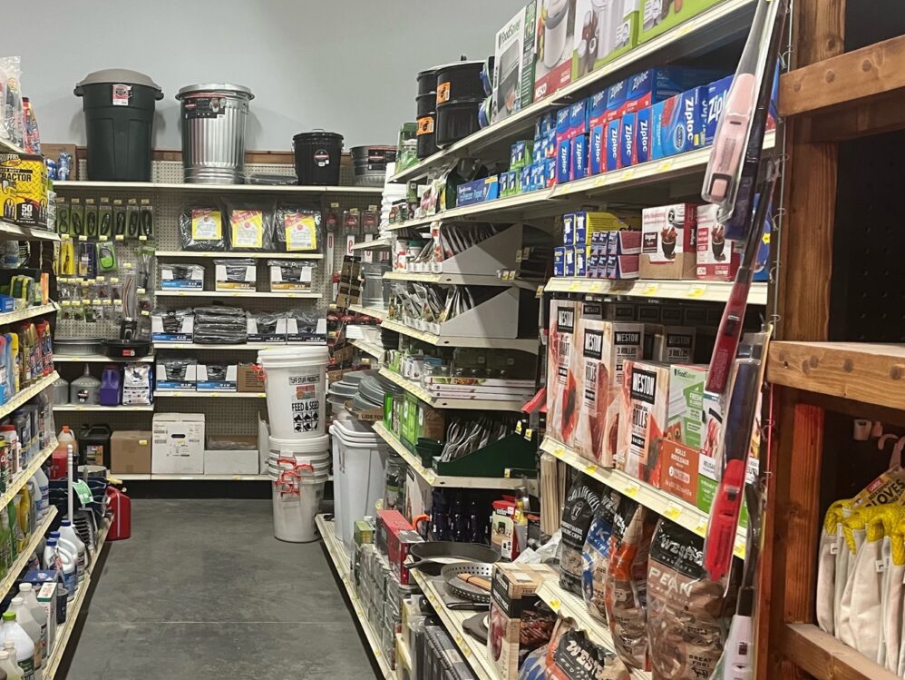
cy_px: 347
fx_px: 1046
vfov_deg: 36.0
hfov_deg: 45.5
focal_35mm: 40
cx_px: 254
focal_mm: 5.1
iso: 250
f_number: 1.6
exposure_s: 1/60
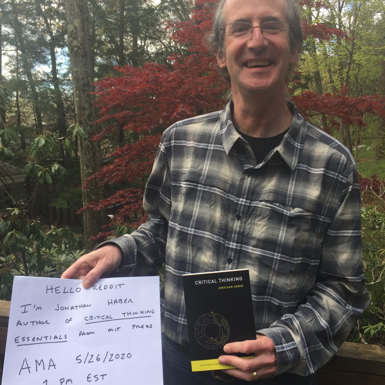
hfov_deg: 47.2
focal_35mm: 35
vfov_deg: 47.2
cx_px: 193
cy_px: 198
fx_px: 440
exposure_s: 1/399
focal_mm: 4.15
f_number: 2.2
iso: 32
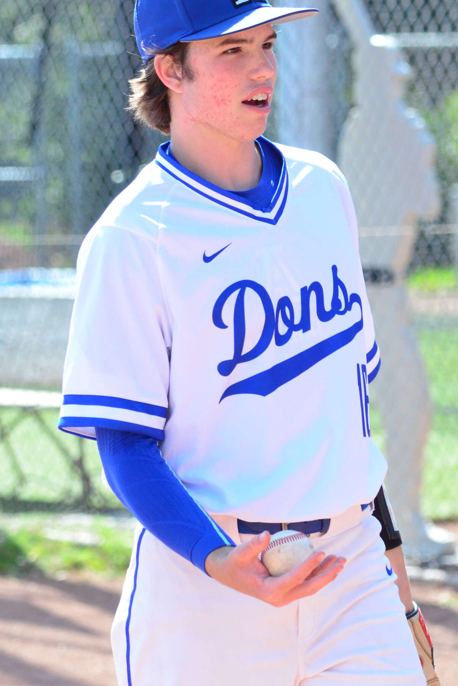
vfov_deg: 7.2
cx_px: 225
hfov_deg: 4.8
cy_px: 344
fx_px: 5431
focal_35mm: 285
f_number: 5.6
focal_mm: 135
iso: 1600
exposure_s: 1/2000
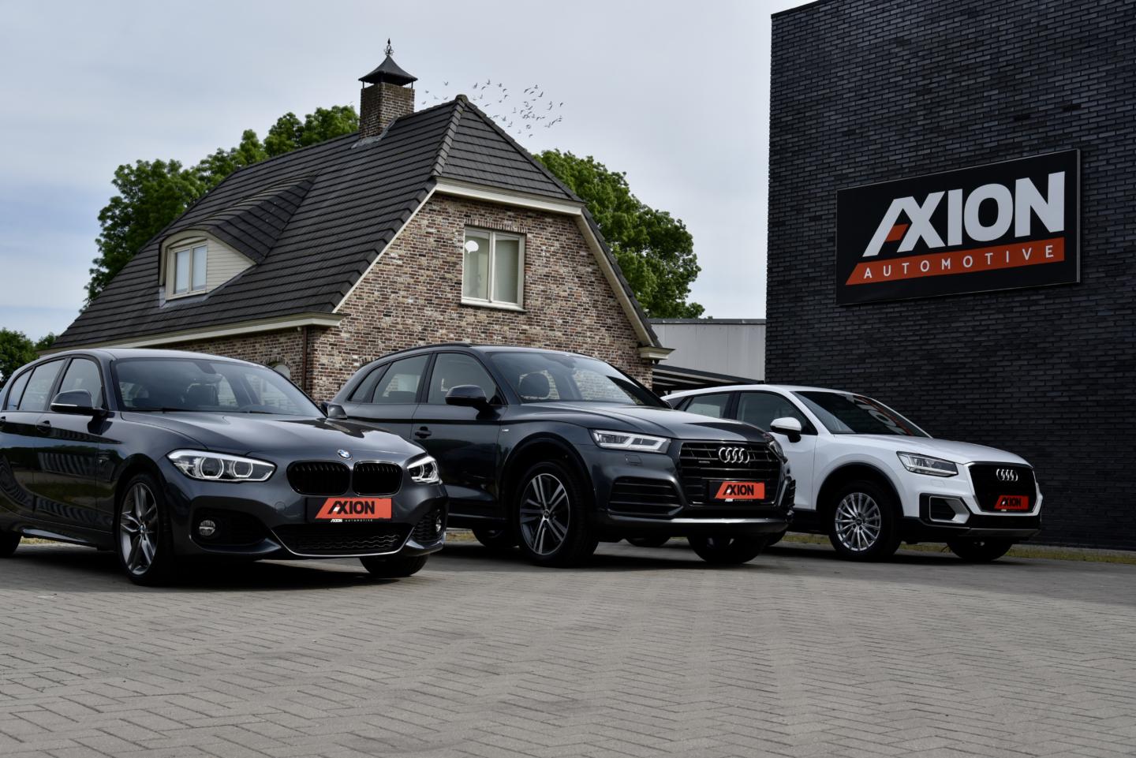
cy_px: 379
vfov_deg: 29.3
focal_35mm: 46
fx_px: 1452
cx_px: 568
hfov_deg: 42.7
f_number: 9
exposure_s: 1/320
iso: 200
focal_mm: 46
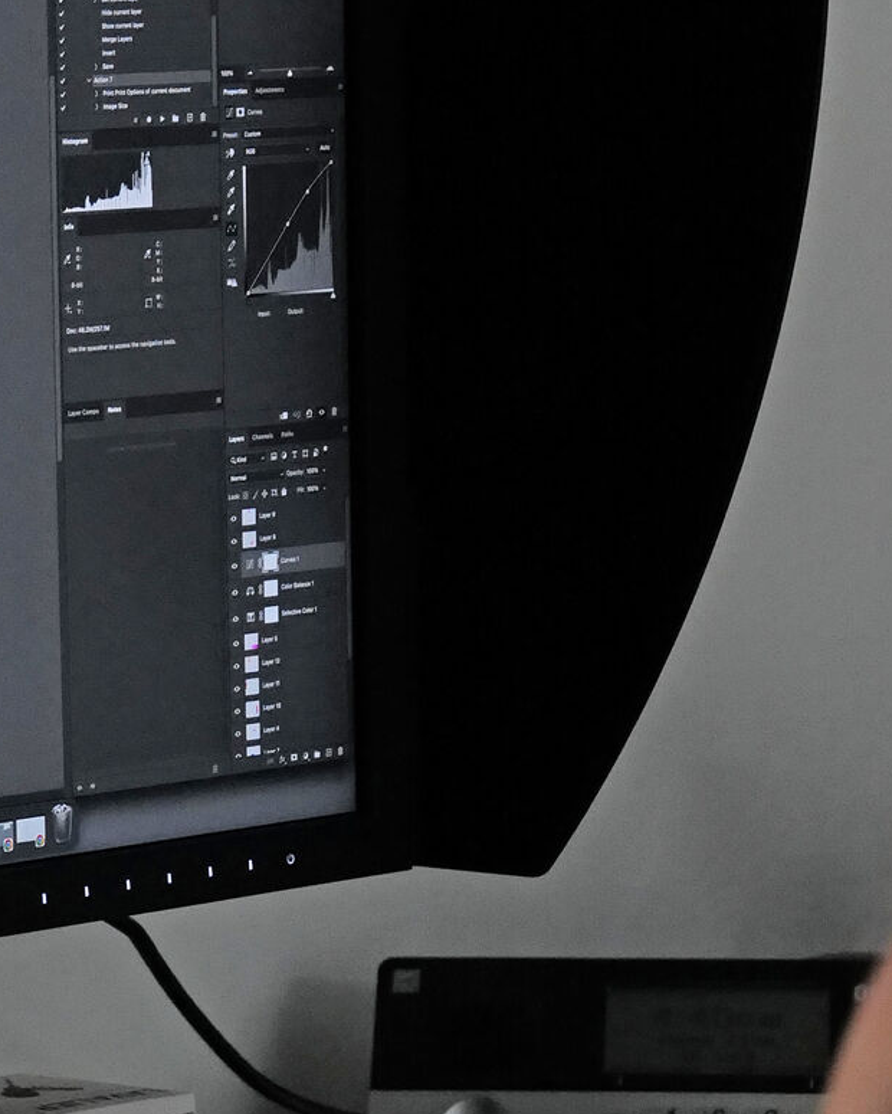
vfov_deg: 8.8
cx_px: -32
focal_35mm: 218
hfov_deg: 7.1
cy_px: 902
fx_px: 7188
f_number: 3.5
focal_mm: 50
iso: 1600
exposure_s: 1/200
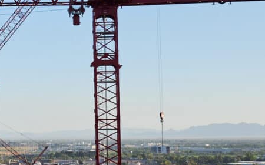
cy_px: 56
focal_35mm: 116
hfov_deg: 16.6
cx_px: -117
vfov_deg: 11.3
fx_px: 838
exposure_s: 1/320
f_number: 4
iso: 50
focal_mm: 25
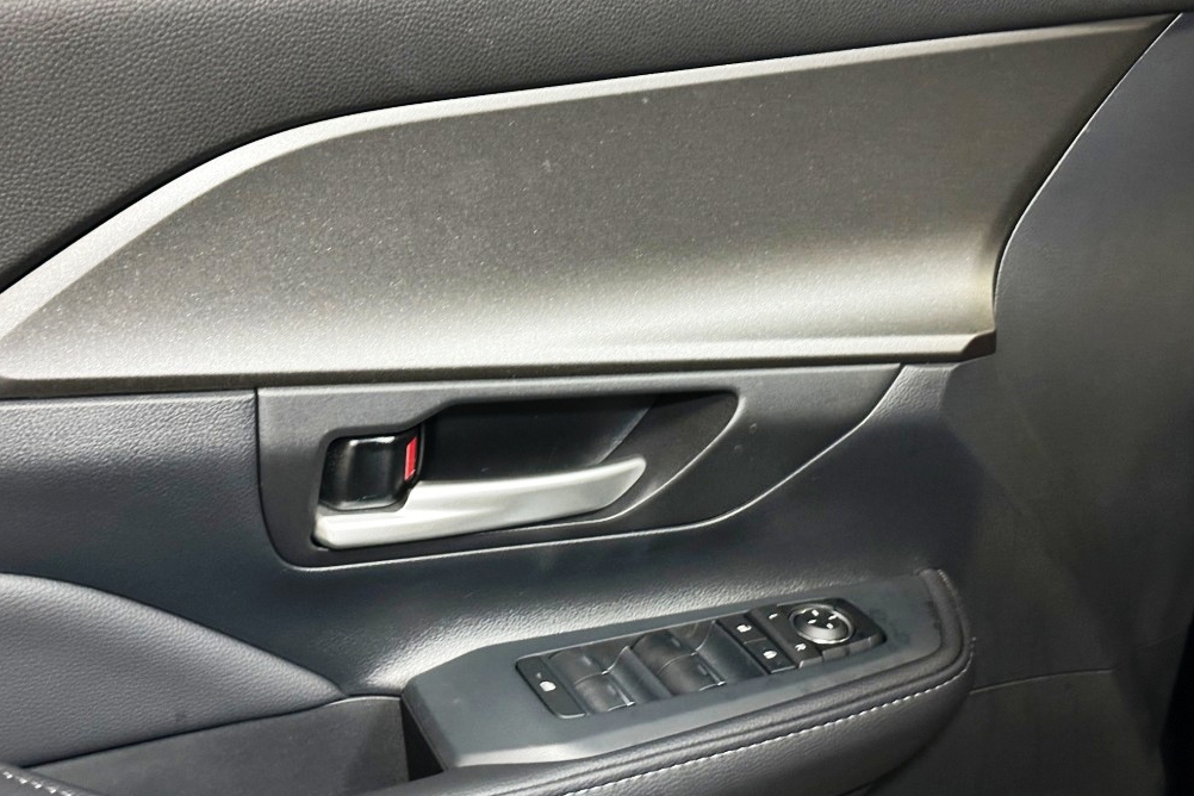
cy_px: 446
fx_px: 1691
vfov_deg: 26.5
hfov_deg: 38.9
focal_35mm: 51
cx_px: 595
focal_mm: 6.86
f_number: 1.78
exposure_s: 1/30
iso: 500
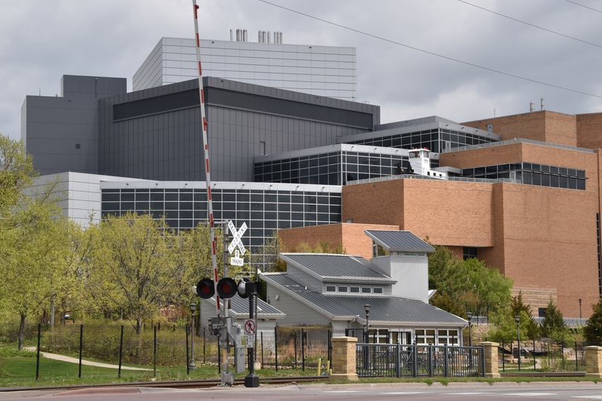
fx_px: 1488
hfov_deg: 22.9
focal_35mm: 89
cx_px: 307
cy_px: 180
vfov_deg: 15.4
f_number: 11
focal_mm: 50
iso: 250
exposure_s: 1/500
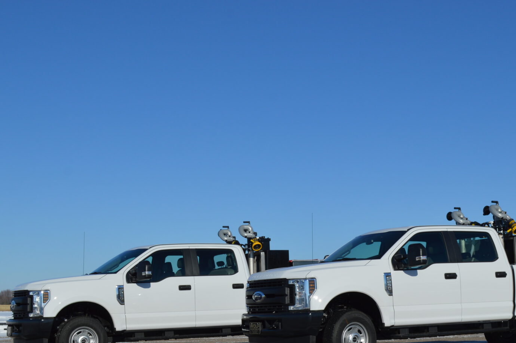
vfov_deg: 23.2
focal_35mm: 58
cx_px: 323
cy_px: 240
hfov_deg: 34.3
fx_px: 831
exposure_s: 1/400
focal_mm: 26
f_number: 10
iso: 100
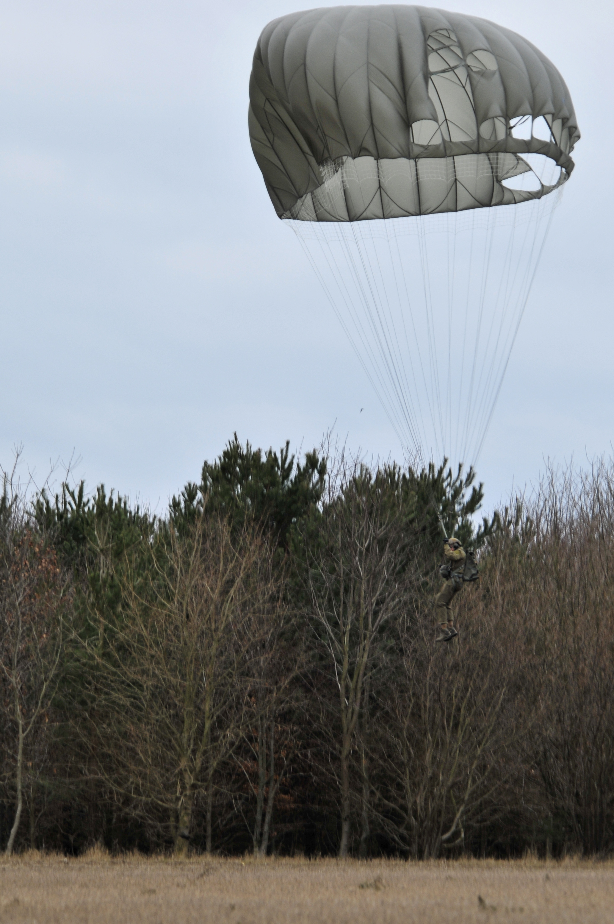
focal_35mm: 360
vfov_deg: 5.7
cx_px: 307
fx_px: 9233
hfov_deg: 3.8
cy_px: 462
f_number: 5.3
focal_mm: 240
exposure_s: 1/100
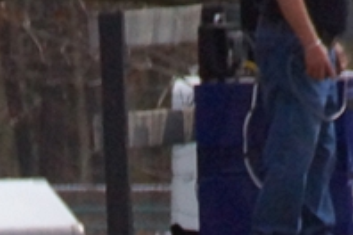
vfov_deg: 0.7
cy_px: 687
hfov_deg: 1.1
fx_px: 18737
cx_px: 46
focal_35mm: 1911
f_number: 13
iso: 1600
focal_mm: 210
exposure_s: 1/2000
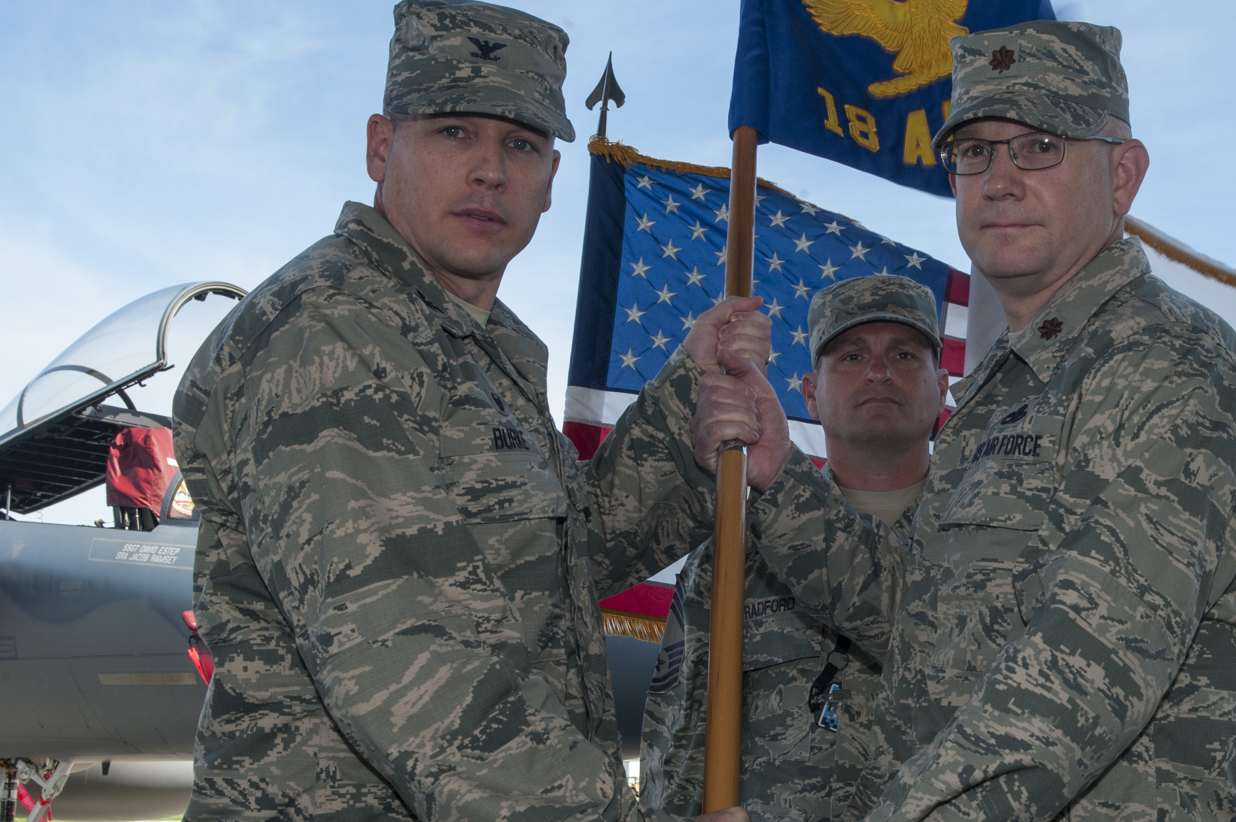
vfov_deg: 24.6
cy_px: 471
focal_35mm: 55
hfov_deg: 35.9
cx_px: 821
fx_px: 1887
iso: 500
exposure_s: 1/125
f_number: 16
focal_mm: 34
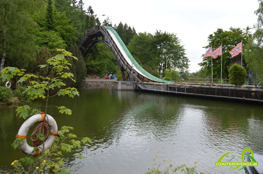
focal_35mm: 34
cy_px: 87
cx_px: 132
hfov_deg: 55.2
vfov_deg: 38.3
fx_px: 252
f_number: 5.6
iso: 160
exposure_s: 1/125
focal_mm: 23
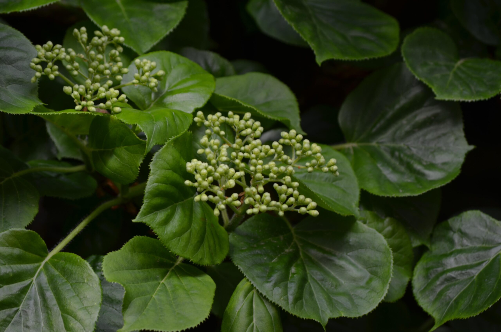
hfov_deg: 6.9
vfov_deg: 4.6
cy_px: 166
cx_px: 250
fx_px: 4167
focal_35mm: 300
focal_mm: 200
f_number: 8
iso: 100
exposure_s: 1/50
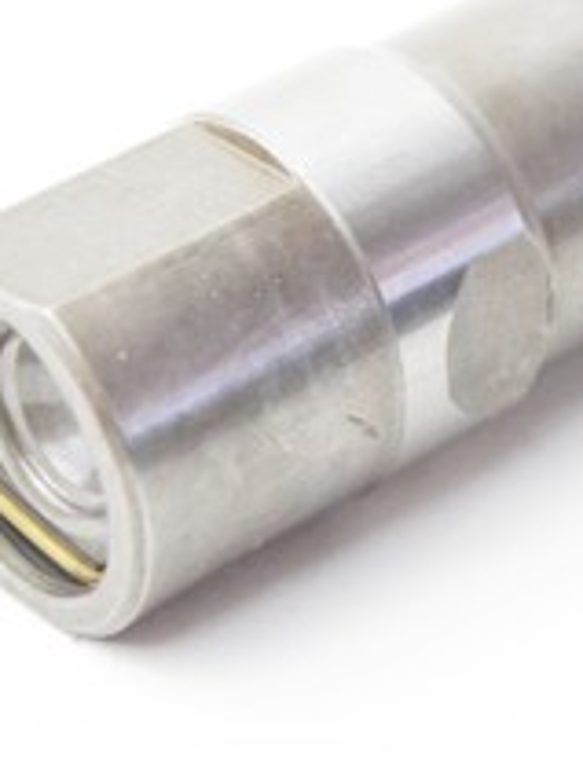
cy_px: 178
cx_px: 458
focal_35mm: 183
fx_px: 4109
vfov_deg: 10.8
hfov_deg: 8.1
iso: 2800
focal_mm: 42
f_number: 5
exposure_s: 1/60
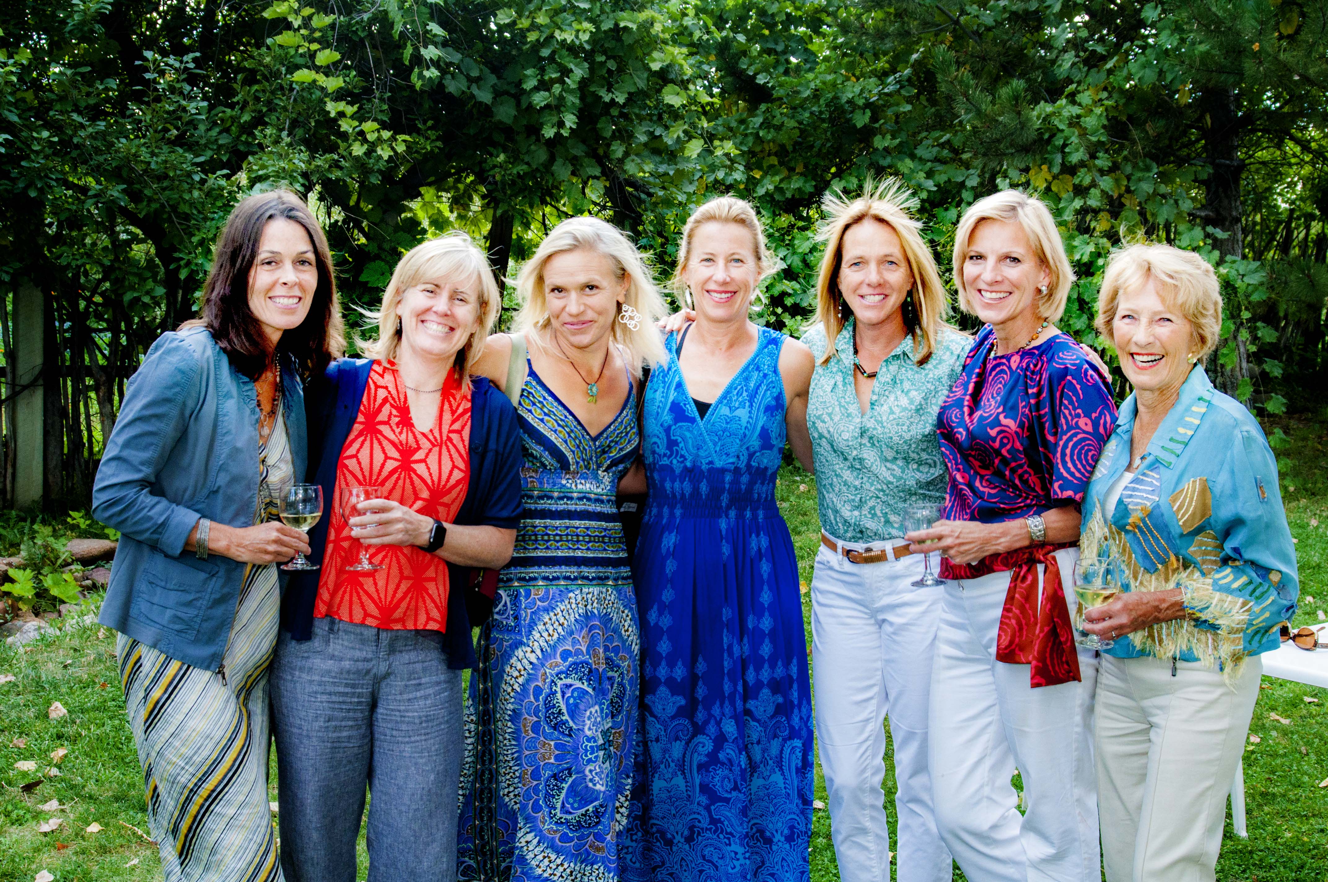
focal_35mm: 51
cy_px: 441
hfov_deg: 38.9
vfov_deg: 26.4
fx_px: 1879
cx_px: 664
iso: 400
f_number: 8
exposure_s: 1/80
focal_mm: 34
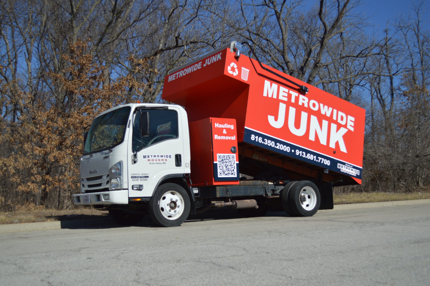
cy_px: 143
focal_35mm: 42
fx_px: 501
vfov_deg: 31.8
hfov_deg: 46.4
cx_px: 215
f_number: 4.5
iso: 100
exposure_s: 1/1250
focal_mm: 28
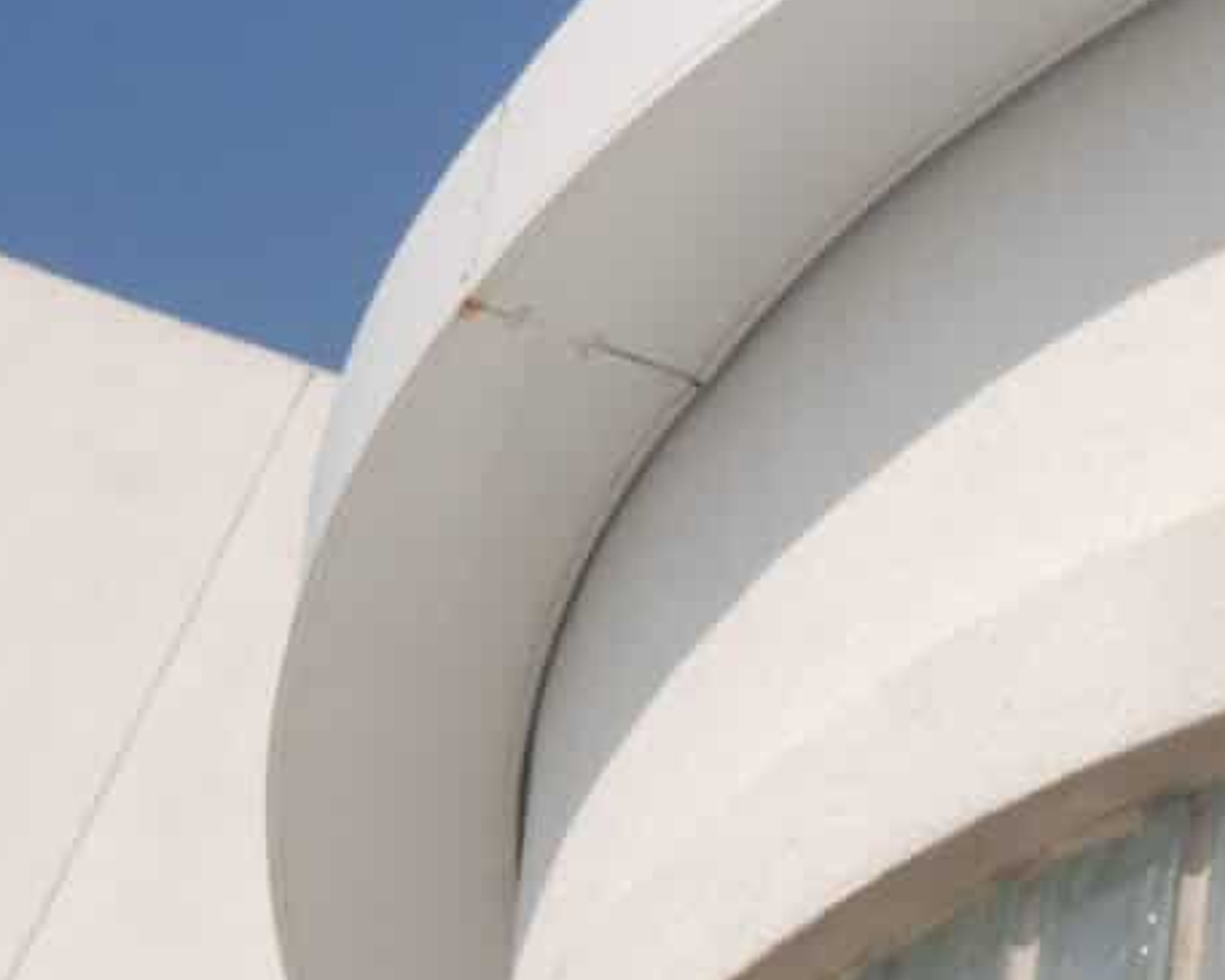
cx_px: 2501
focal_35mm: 329
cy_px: 315
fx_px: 11931
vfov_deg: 4.7
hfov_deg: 5.7
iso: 400
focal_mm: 52
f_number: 11
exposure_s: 1/500
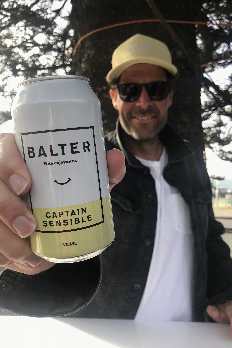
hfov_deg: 43.6
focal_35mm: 30
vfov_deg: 61.9
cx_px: 110
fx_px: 290
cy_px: 174
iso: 20
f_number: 1.8
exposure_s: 1/323
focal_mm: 3.99
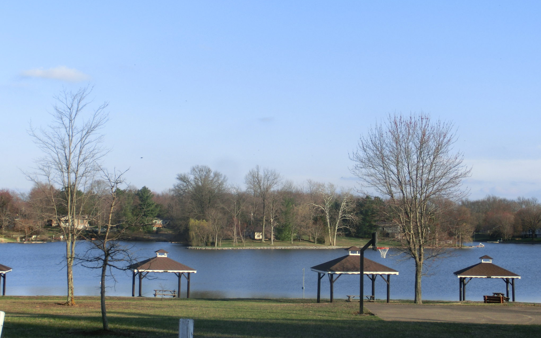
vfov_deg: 16.1
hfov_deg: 25.5
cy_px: 179
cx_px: 272
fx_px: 1194
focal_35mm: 81
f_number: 4.9
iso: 100
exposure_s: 1/400
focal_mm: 13.48
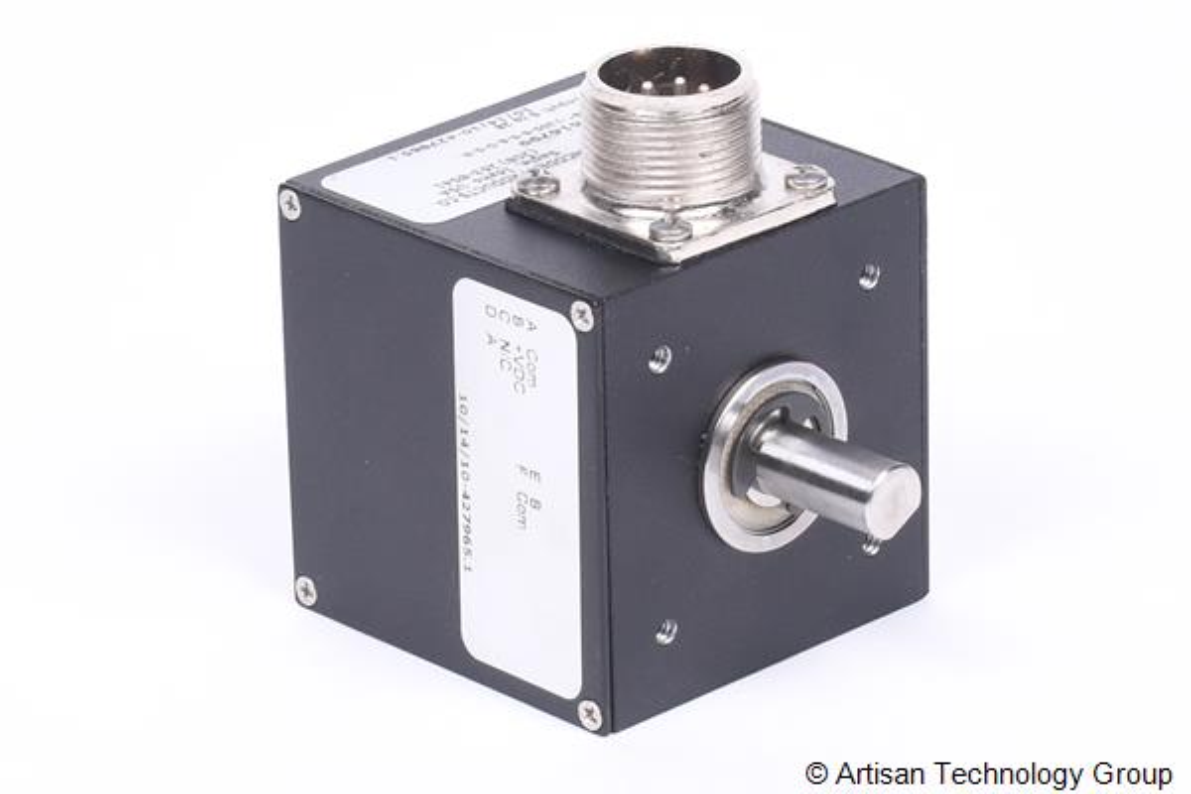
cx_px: 596
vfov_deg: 18.2
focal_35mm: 75
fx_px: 2481
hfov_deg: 27.0
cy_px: 397
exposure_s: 1/200
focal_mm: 50
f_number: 14
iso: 200
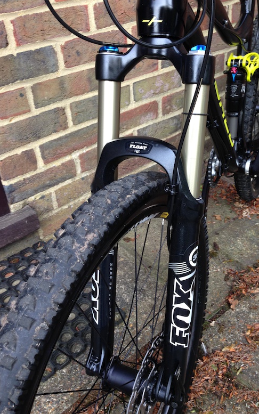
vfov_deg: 54.0
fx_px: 406
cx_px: 150
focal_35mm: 36
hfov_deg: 35.3
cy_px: 206
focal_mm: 4.12
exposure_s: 1/60
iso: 50
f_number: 2.4
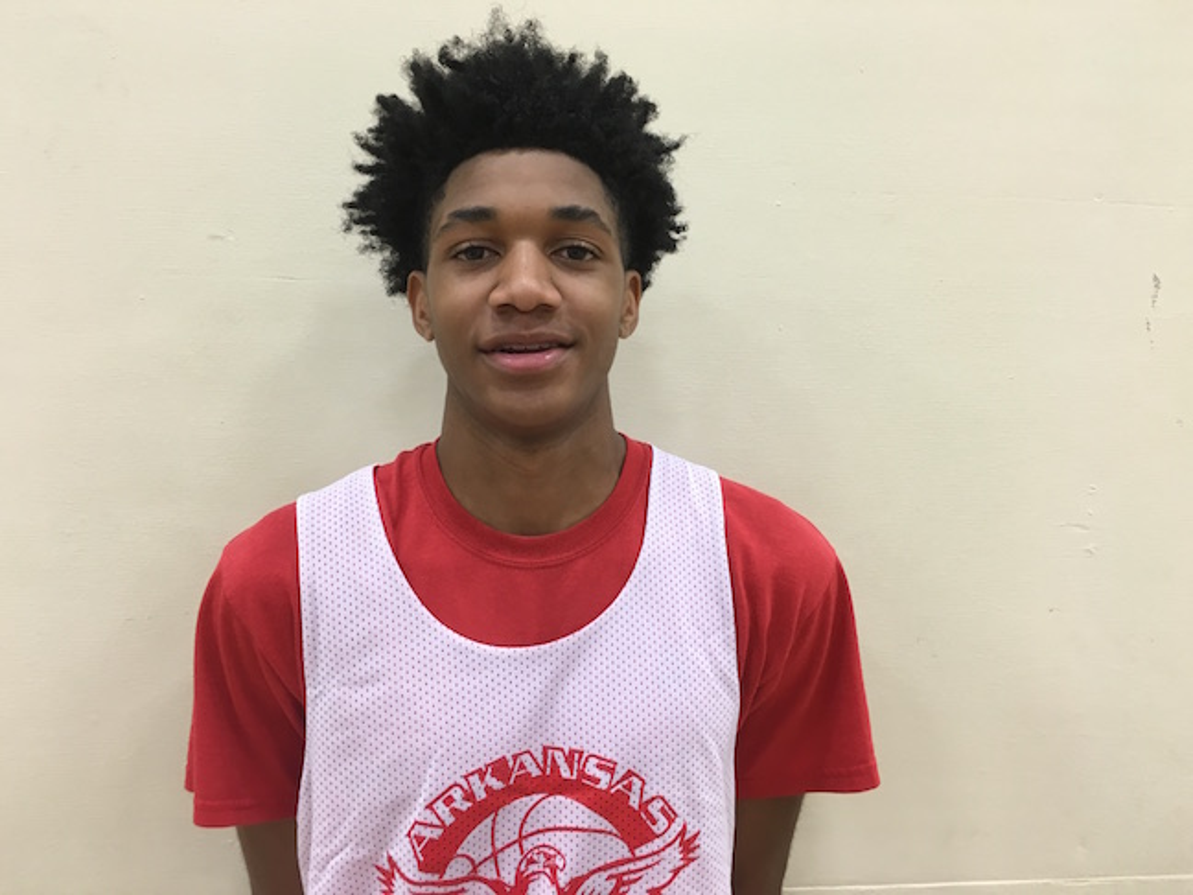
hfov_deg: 61.7
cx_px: 596
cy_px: 448
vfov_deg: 48.2
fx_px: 999
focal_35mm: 29
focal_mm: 4.15
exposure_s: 1/30
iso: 80
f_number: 2.2
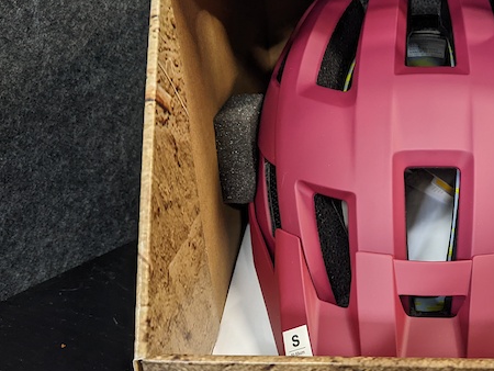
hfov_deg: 38.6
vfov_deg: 30.2
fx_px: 685
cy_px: 233
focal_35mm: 48
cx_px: 369
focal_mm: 4.38
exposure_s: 1/24
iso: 223
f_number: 1.73
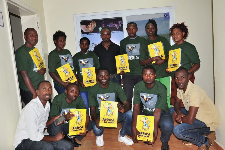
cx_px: 112
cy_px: 75
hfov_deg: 59.5
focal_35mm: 32
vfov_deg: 41.6
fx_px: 197
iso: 400
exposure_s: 1/80
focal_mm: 21
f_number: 6.3
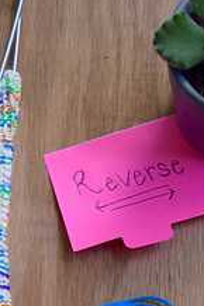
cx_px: 42
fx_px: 864
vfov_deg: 18.9
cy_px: 375
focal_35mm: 101
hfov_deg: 13.4
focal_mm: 23
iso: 220
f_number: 3.8
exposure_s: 1/125
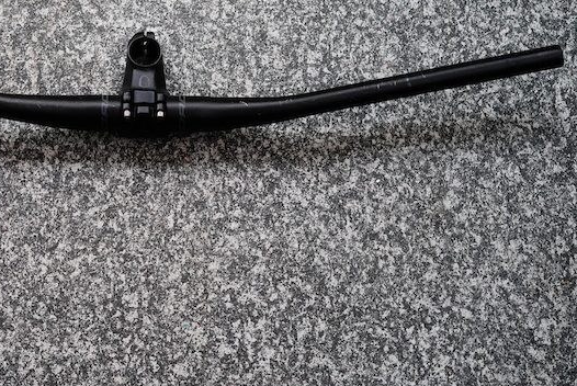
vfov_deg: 17.9
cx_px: 148
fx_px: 1219
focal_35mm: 76
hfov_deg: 26.3
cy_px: 116
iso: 4000
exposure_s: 1/60
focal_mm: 50
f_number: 7.1
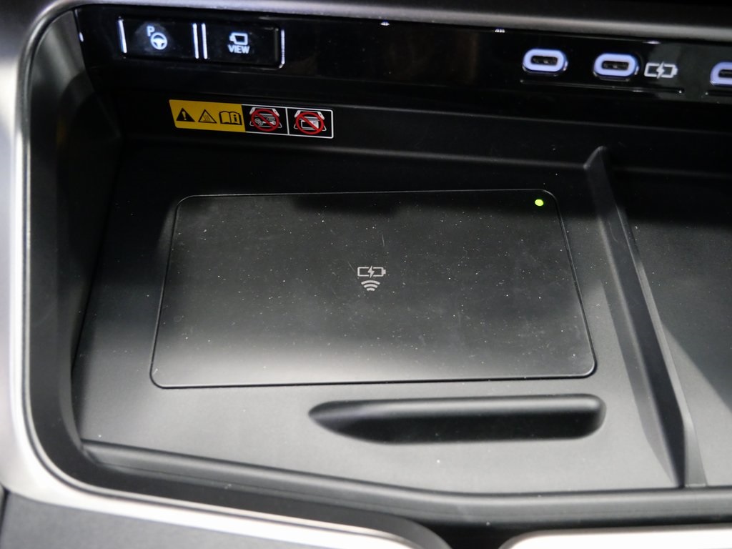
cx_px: 366
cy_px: 274
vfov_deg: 46.8
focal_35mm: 30
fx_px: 634
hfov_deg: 60.0
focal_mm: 15
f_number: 3.7
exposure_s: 1/8
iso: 3200
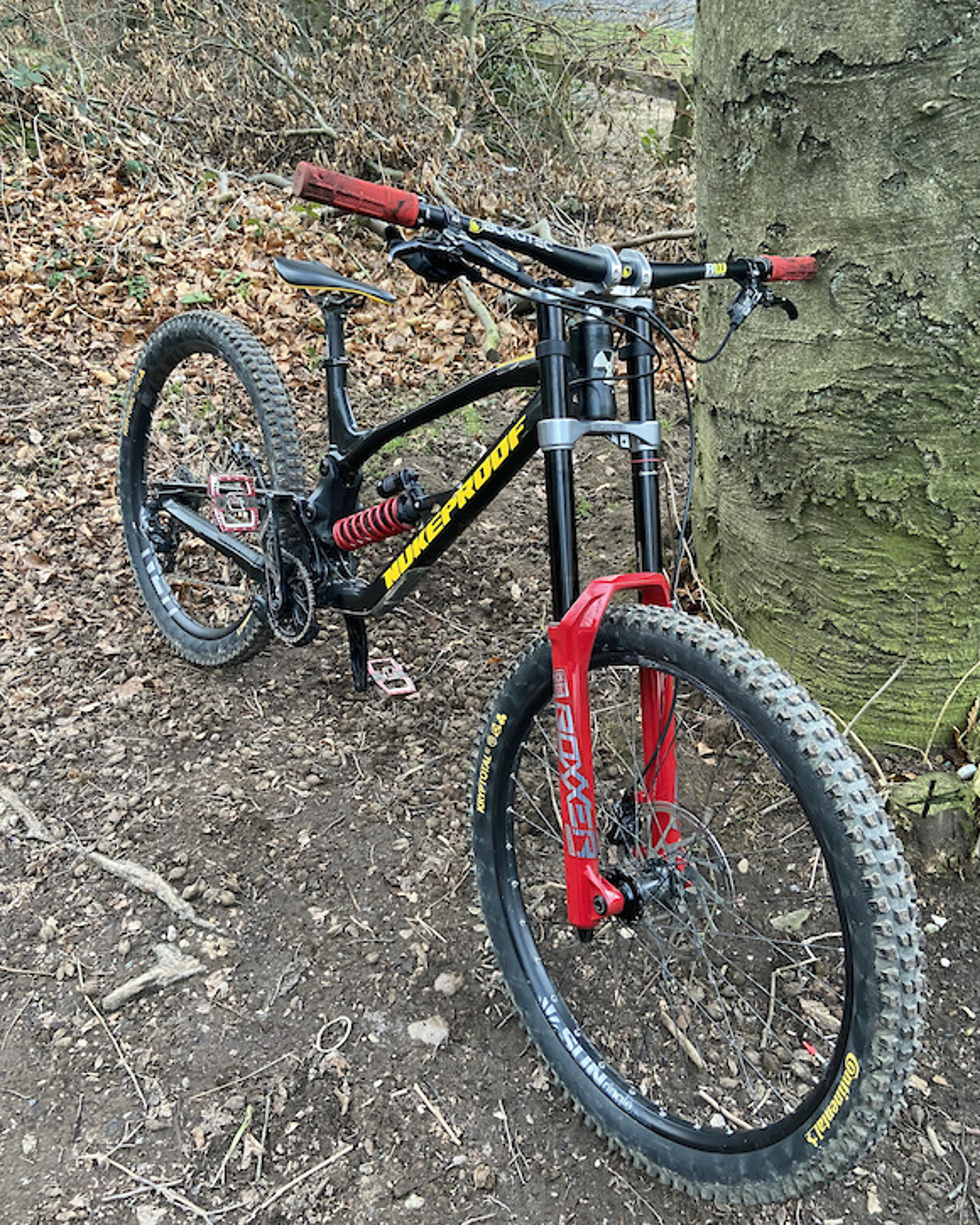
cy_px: 607
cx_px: 485
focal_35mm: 28
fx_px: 1015
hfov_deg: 51.5
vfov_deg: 62.2
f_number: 1.8
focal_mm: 4.25
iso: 250
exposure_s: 1/60
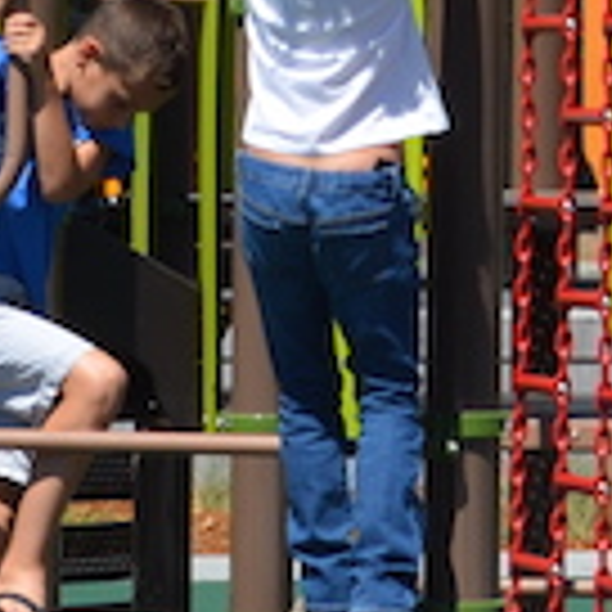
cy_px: 68
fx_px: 6761
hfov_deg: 5.1
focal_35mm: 338
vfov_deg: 5.2
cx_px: 999
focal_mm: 24
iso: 100
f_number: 8
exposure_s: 1/250
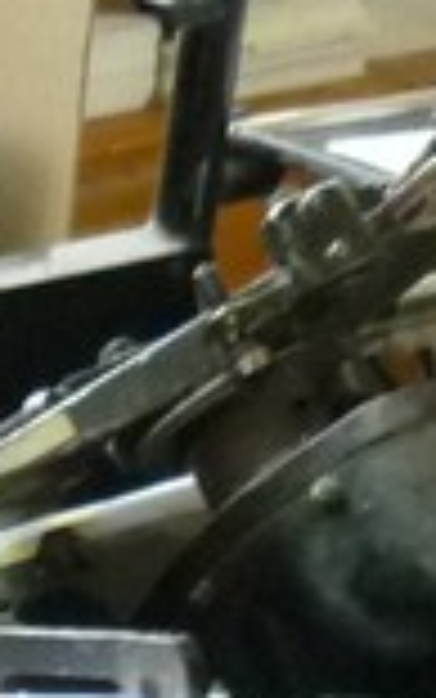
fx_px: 4388
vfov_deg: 8.9
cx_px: -566
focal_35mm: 231
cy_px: 941
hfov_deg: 5.5
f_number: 2.8
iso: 400
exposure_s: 1/10
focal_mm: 5.5
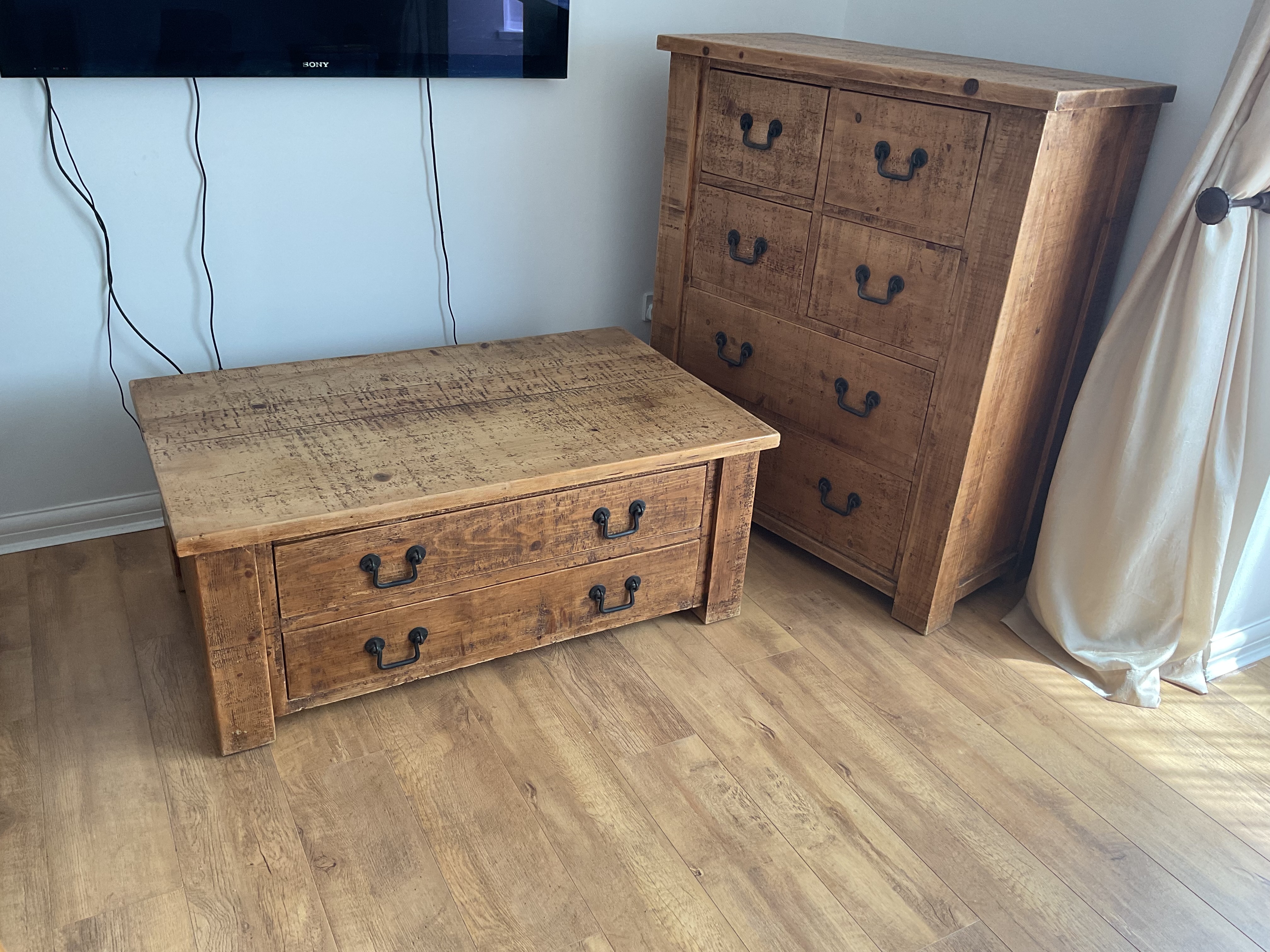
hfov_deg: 61.7
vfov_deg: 48.2
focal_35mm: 29
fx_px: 1064
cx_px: 635
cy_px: 476
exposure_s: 1/100
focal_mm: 3
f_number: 1.8
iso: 64
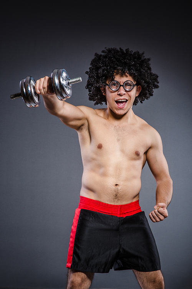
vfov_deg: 16.1
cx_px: 96
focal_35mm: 128
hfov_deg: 10.7
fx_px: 1025
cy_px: 144
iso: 100
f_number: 7.1
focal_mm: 85
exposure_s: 1/200
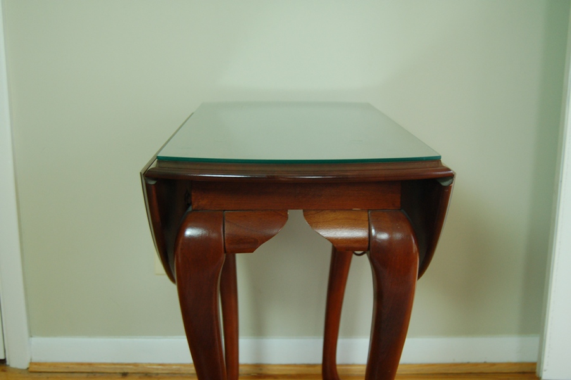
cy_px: 190
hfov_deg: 43.6
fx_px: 713
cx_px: 286
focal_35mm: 45
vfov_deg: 29.8
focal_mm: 30
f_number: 4.2
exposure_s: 1/25
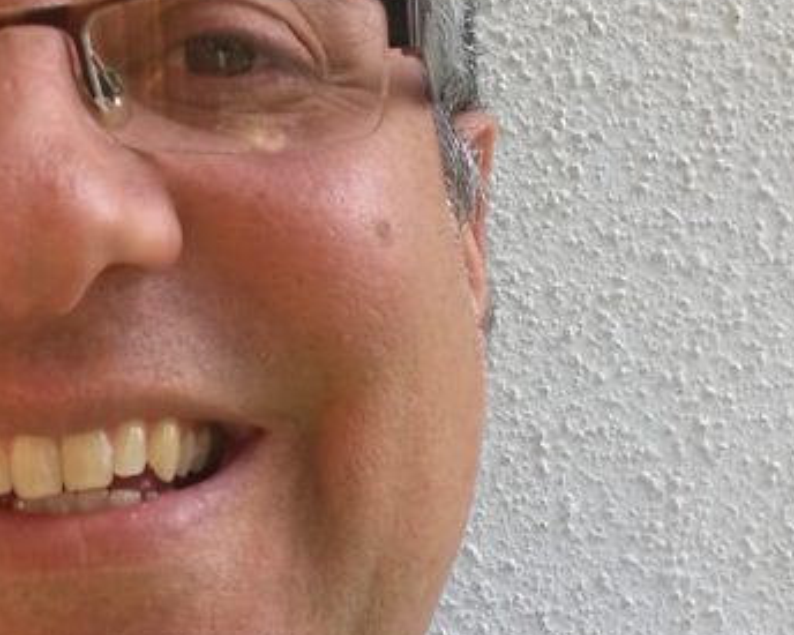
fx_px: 2937
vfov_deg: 12.3
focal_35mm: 125
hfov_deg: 15.3
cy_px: 372
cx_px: 125
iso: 50
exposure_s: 1/133
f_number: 2.2
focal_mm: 4.5
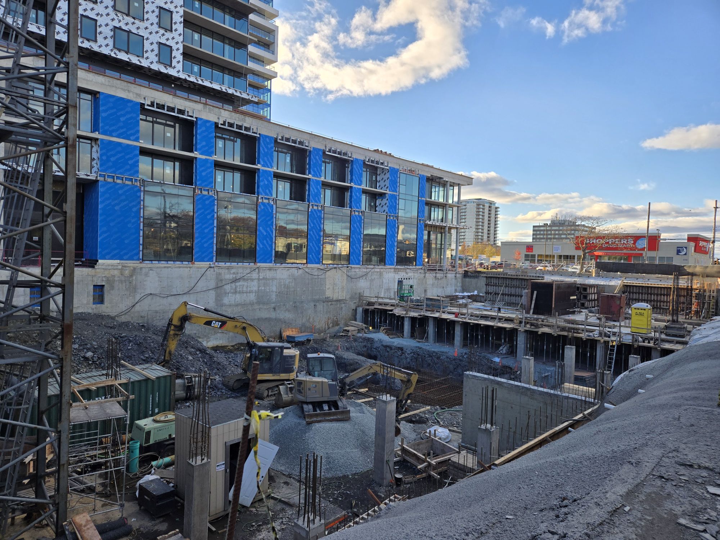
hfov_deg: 73.9
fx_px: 478
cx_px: 360
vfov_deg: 58.9
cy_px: 270
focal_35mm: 23
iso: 25
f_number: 1.8
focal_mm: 5.4
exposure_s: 1/1250
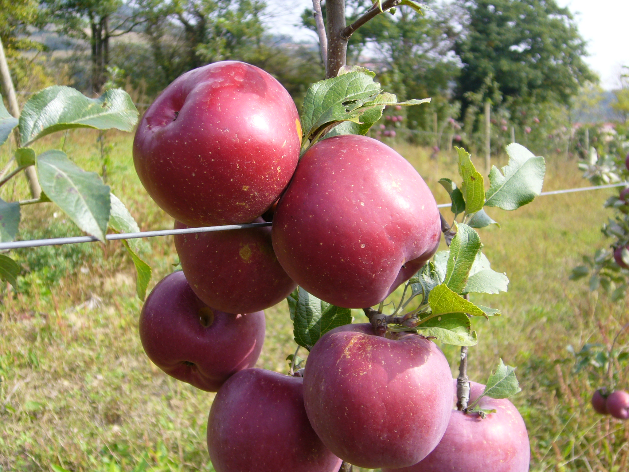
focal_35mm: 50
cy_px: 236
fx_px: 909
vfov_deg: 29.1
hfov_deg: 38.2
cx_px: 314
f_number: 3.3
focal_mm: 8.3
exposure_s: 1/250
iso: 80
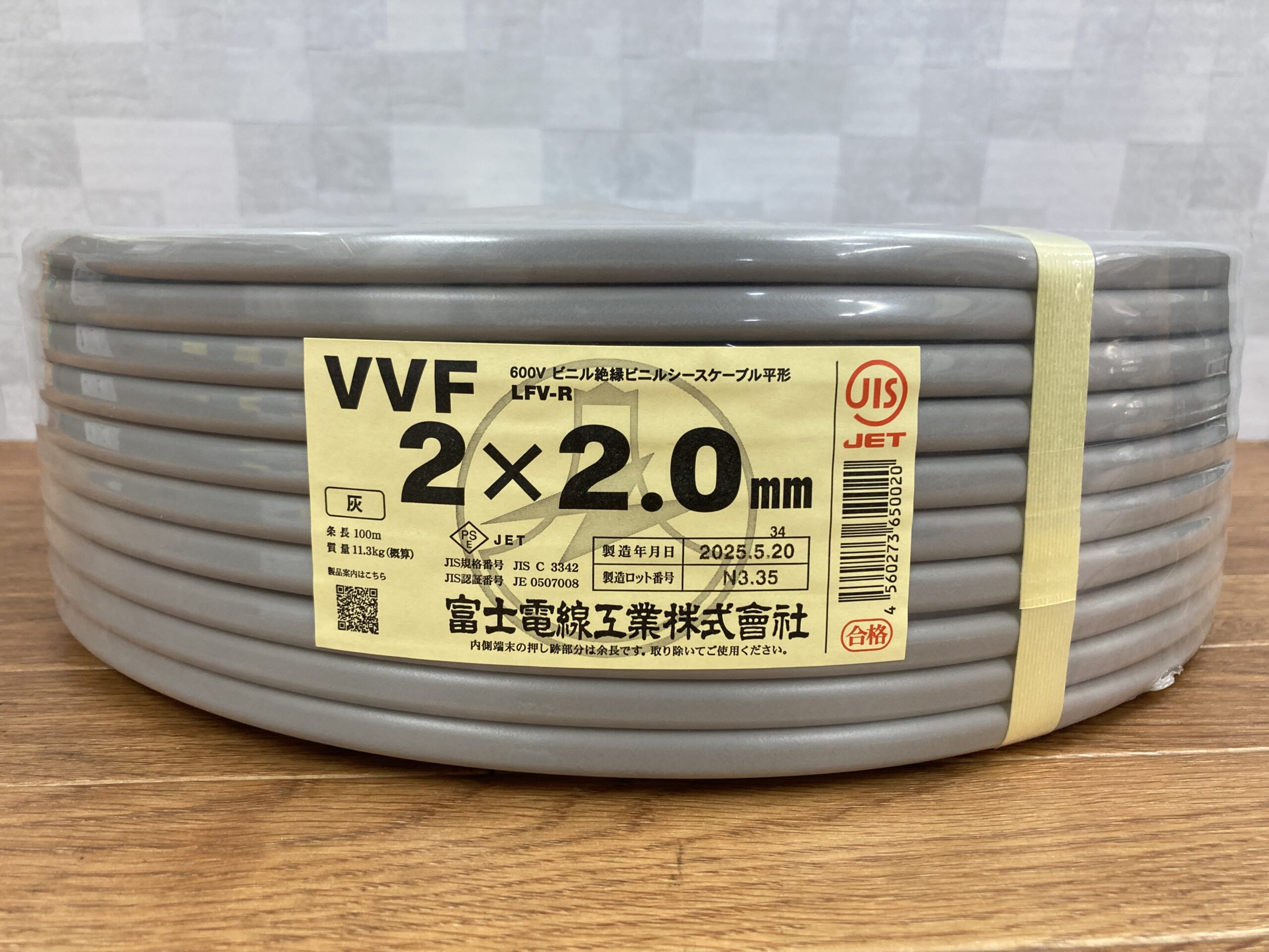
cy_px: 476
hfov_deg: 63.4
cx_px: 634
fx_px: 1026
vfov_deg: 49.7
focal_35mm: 28
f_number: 1.8
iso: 80
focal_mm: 3.99
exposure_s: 1/50
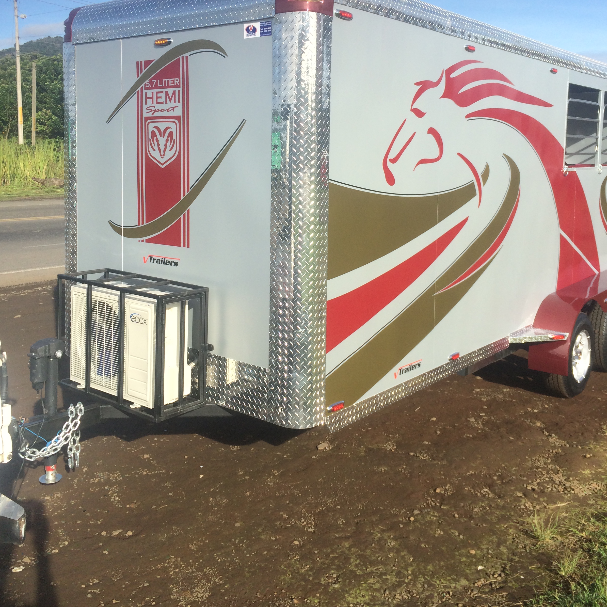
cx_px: 309
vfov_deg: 46.5
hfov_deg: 47.2
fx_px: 694
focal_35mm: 35
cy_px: 201
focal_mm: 4.15
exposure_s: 1/1466
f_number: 2.2
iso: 32
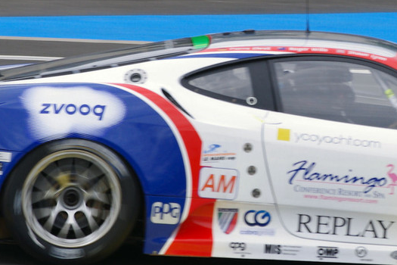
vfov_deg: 2.1
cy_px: 125
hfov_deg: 3.2
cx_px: 360
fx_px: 7201
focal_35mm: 653
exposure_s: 1/400
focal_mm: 190
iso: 200
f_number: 8
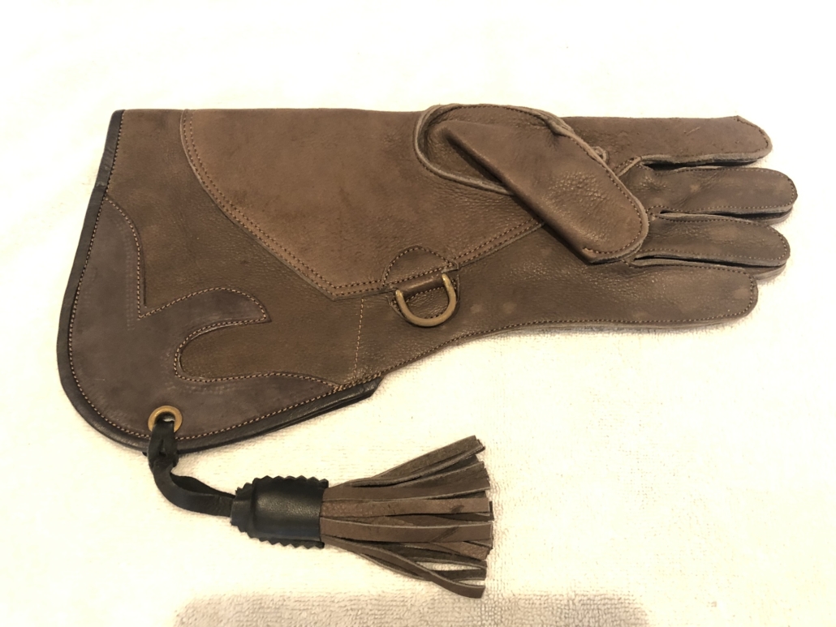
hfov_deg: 63.4
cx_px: 418
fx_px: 676
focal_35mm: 28
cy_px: 314
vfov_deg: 49.8
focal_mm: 3.99
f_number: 1.8
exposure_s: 1/9
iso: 100
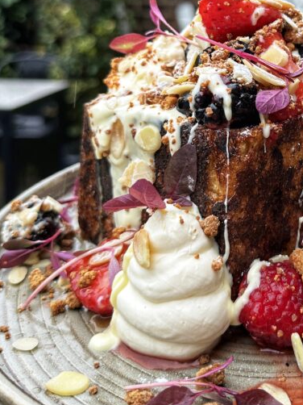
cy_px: 104
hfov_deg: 28.8
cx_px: 256
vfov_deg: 38.0
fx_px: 572
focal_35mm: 49
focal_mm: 6.86
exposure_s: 1/251
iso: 80
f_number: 1.78
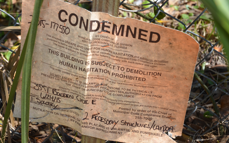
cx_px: 115
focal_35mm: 95
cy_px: 69
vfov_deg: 13.8
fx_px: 593
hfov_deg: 21.9
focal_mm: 62
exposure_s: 1/250
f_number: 9
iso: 320
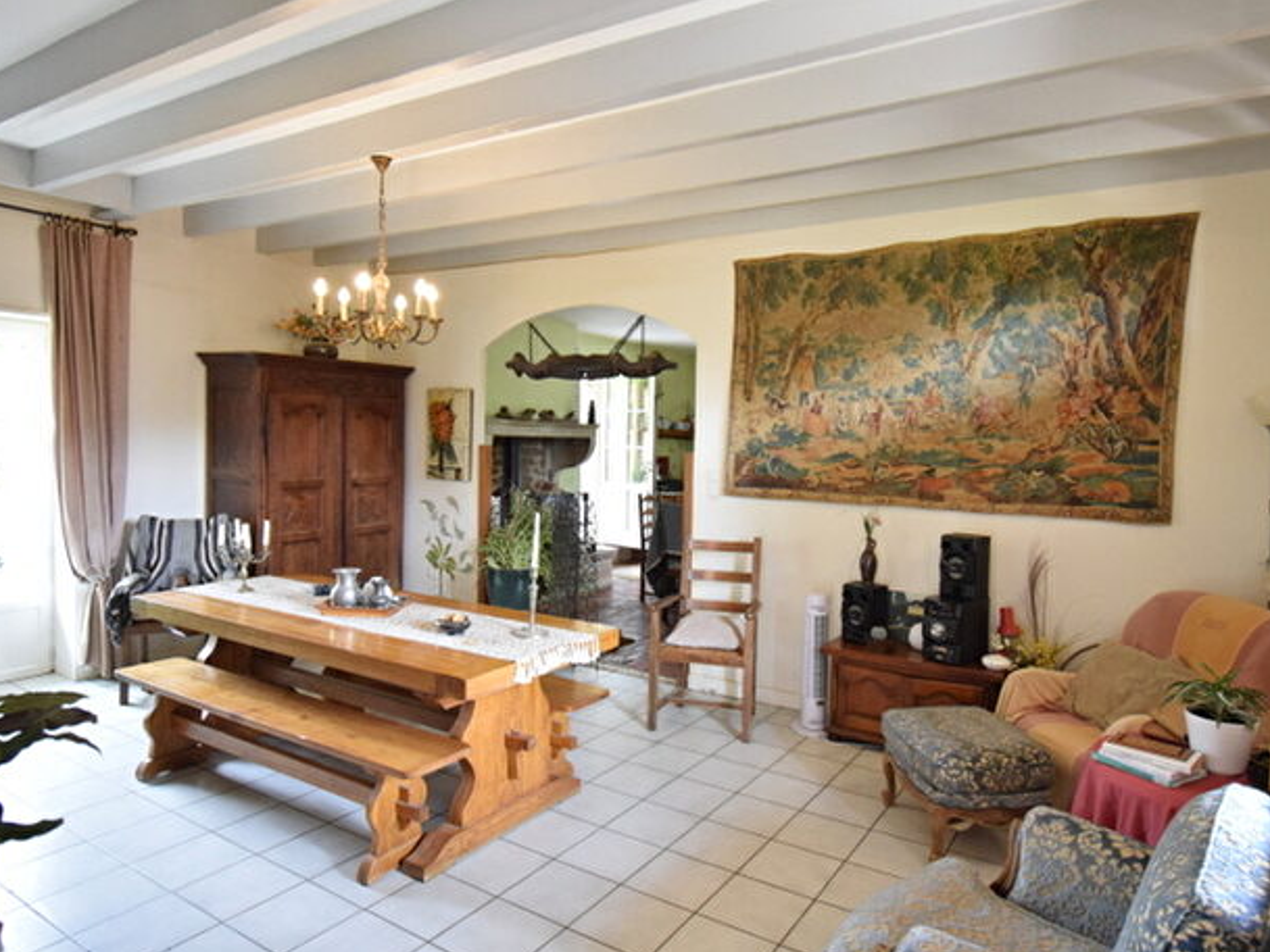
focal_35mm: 22
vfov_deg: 62.1
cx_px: 651
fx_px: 791
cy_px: 483
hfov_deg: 77.5
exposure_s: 1/80
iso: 2500
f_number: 4.8
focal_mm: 13
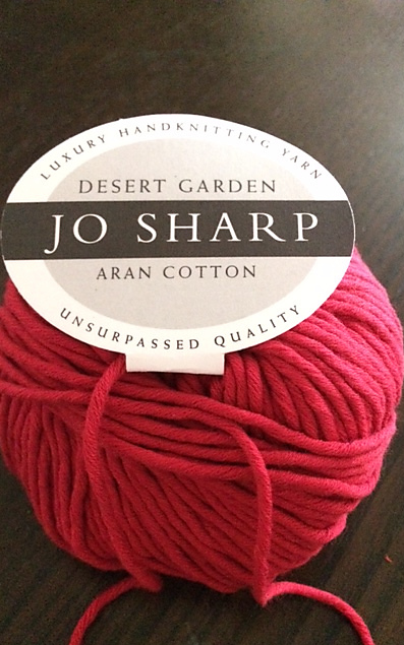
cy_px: 324
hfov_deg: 40.6
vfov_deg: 61.2
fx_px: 546
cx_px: 204
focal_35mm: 31
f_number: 2.2
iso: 1000
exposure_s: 1/17
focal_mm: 4.15
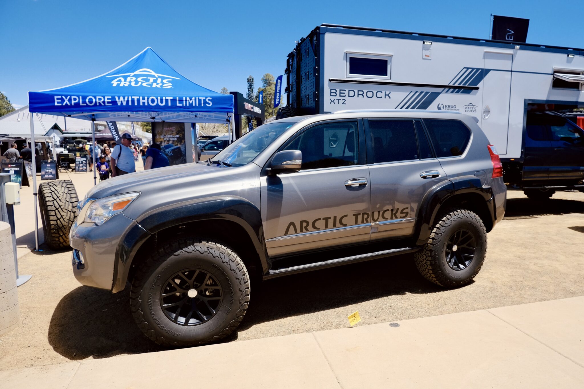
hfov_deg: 76.1
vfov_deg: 55.1
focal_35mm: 23
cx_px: 292
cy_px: 194
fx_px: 373
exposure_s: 1/640
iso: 320
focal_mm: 15
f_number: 5.6
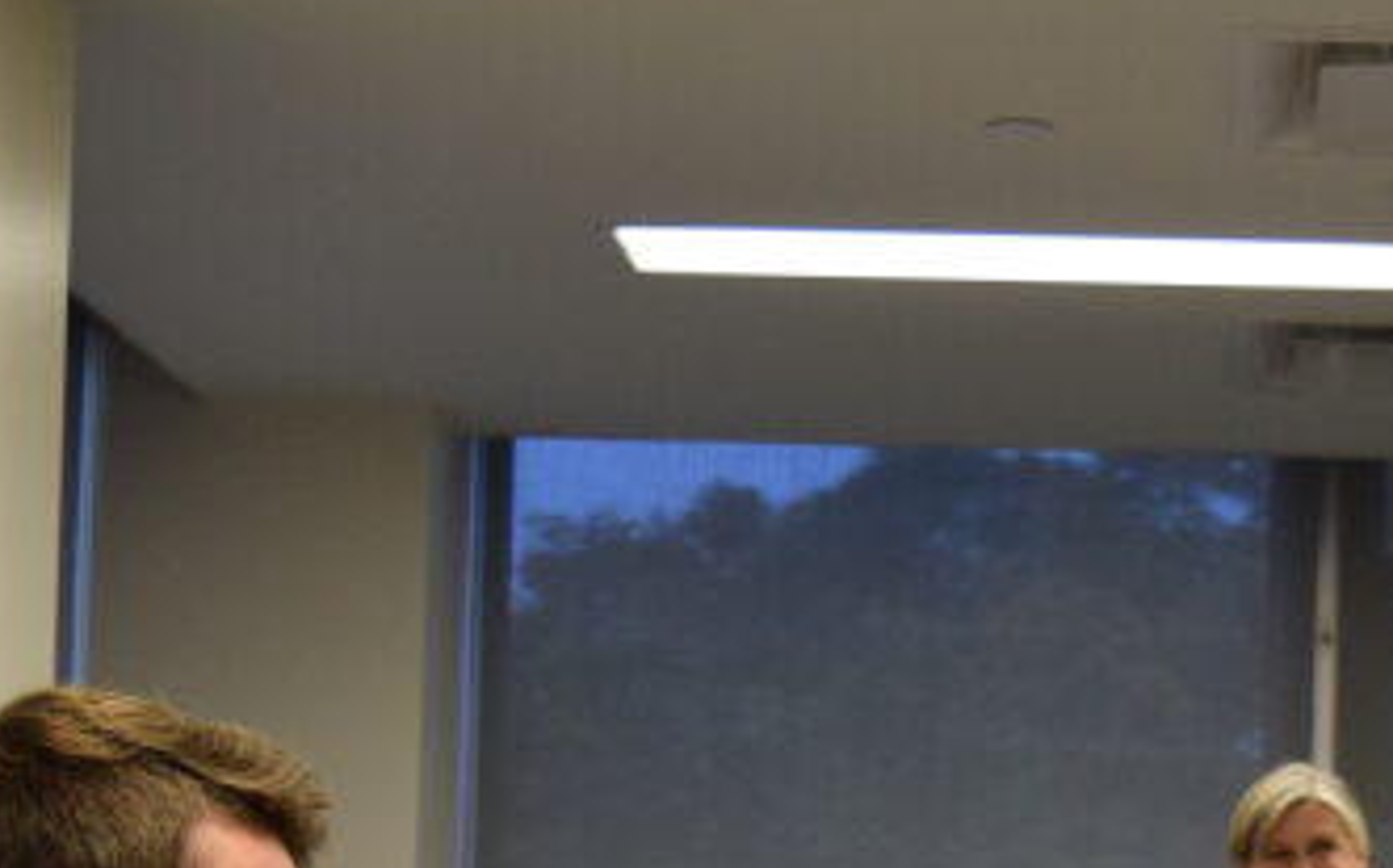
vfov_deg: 9.9
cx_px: 1286
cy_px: 1241
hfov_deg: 16.0
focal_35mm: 129
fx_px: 4889
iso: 800
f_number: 4
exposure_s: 1/100
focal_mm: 23
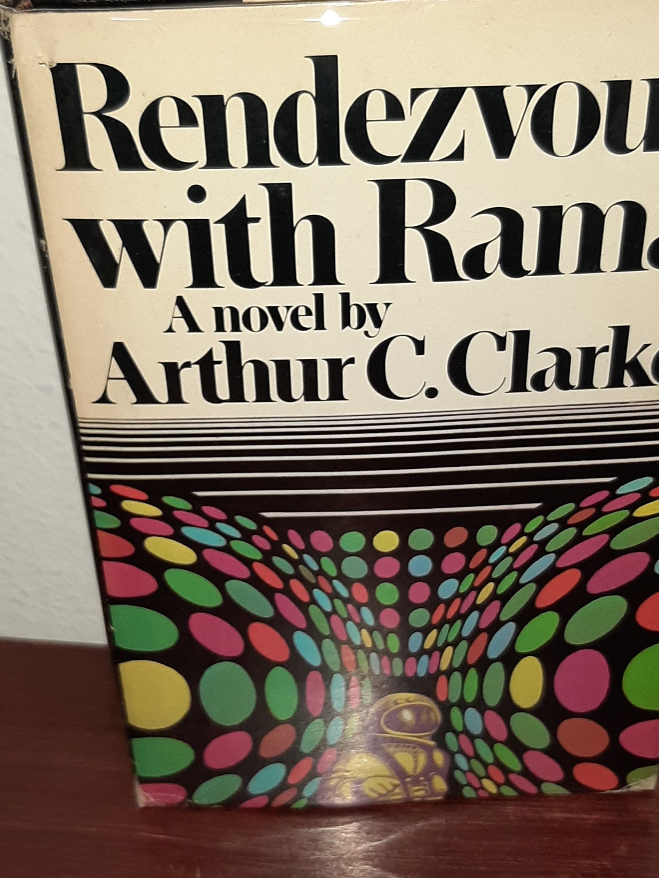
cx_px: 335
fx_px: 1243
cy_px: 465
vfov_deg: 38.9
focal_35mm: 49
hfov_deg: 29.7
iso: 160
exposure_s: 1/40
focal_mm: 3.93
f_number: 1.7
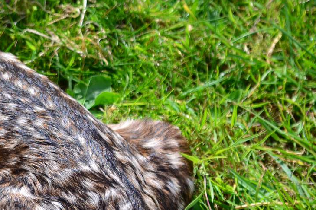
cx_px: -21
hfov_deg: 3.2
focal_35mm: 650
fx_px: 5706
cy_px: 173
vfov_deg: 2.1
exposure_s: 1/500
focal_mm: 195
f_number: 5
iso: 180
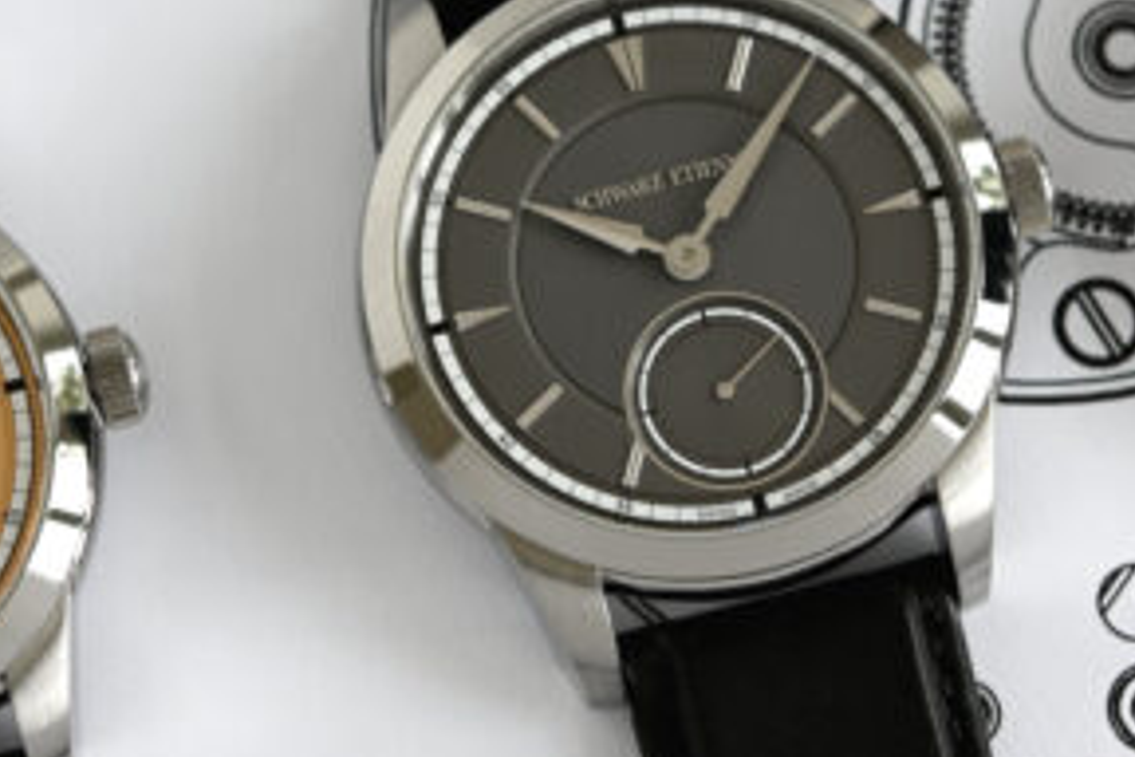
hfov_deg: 13.7
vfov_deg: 9.1
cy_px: 375
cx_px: 705
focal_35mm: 150
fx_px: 4729
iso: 400
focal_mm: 60
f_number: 6.3
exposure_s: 1/80
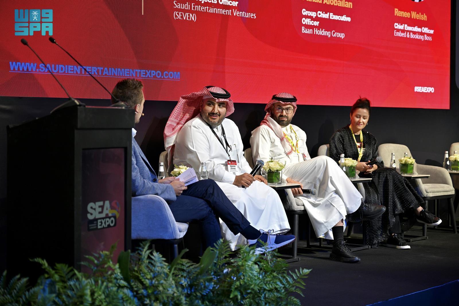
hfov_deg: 28.8
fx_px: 892
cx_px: 230
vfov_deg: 19.4
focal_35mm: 70
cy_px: 153
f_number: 2.8
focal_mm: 70
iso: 400
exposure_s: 1/200
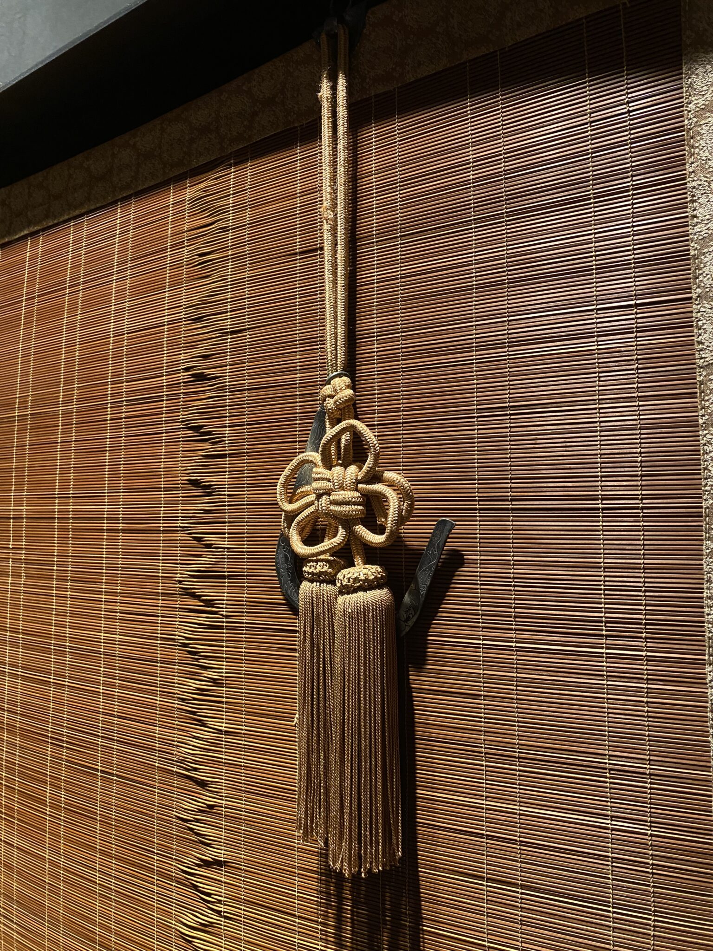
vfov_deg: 67.3
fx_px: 714
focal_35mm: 26
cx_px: 356
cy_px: 476
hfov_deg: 53.1
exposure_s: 1/60
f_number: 1.8
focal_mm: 4.25
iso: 320
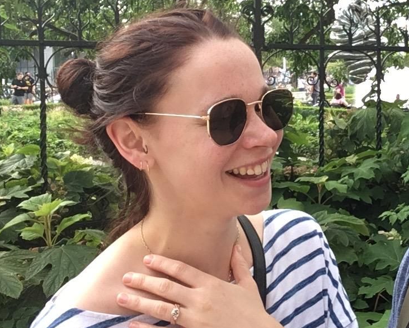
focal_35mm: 53
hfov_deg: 34.1
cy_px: 112
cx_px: 338
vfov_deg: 28.4
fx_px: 642
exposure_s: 1/140
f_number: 2.4
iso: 50
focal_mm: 2.15
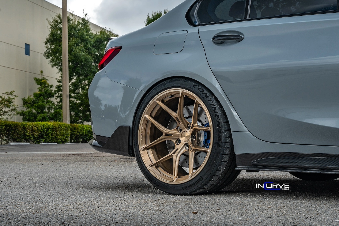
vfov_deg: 18.1
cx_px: 177
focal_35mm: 75
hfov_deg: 26.9
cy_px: 94
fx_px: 708
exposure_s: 1/100
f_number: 11
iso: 125
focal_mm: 55.9
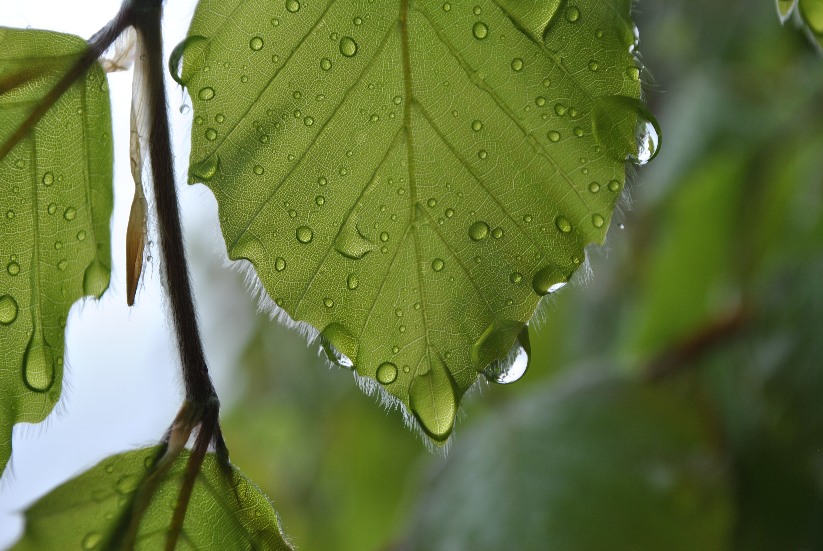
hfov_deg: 24.6
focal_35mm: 82
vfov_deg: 16.6
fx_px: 1888
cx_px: 412
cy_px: 276
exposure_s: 1/200
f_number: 7.1
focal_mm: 55
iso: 100
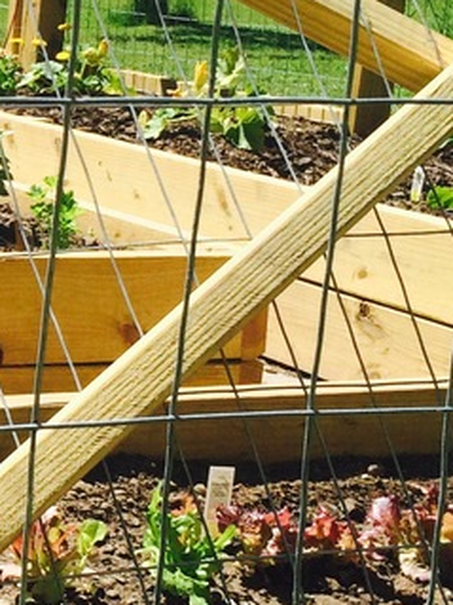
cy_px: 222
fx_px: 1903
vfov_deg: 18.0
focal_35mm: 109
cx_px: -366
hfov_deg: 12.4
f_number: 2.2
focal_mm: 4.15
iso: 32
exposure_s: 1/1466
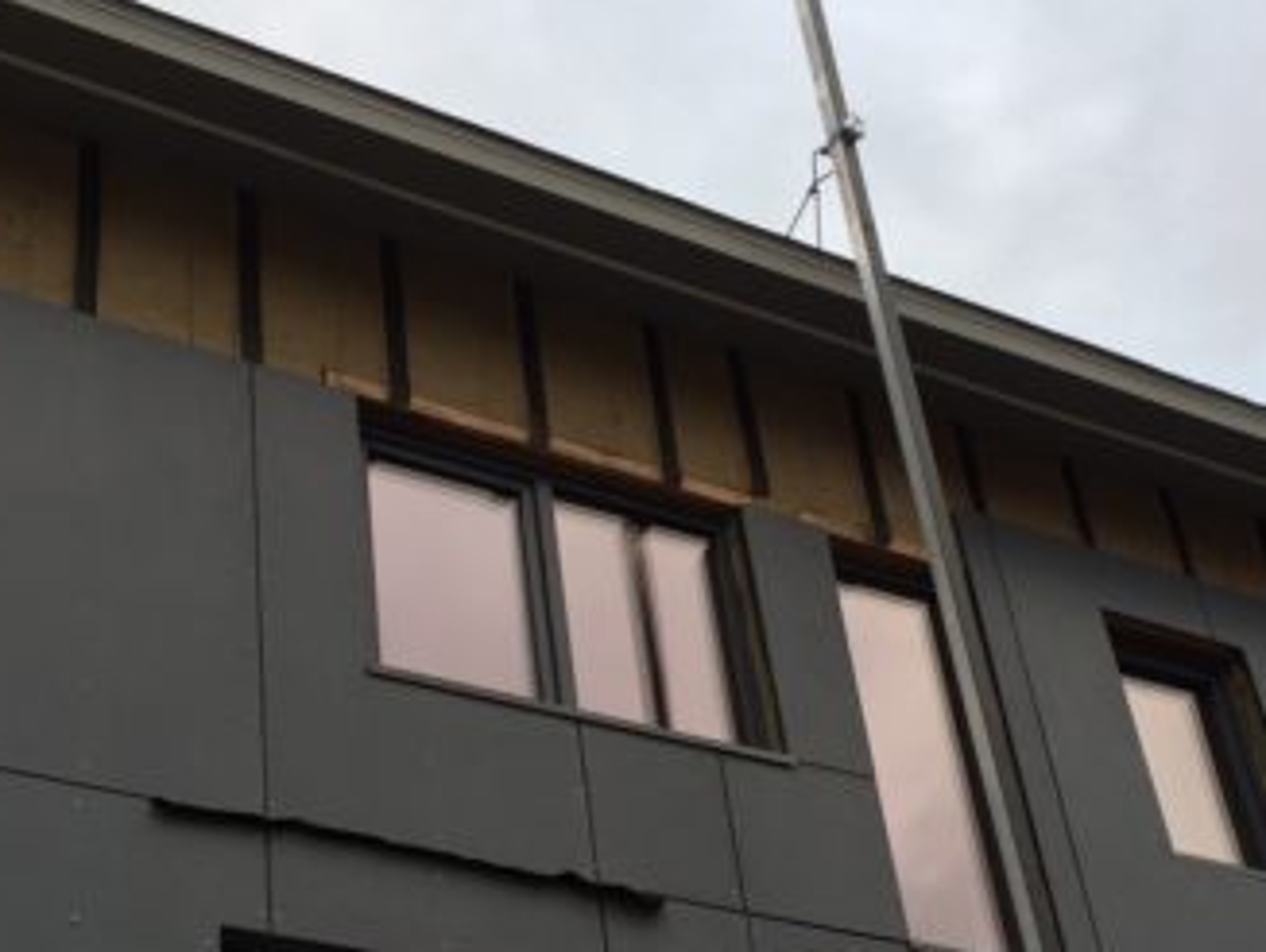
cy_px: 884
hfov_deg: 31.2
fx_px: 2270
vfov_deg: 23.0
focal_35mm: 62
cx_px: 681
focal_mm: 4.15
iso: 32
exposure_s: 1/120
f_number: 2.2
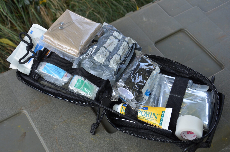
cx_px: 115
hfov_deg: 37.9
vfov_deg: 25.6
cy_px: 76
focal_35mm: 52
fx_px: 335
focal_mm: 35
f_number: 5.6
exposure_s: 1/125
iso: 320
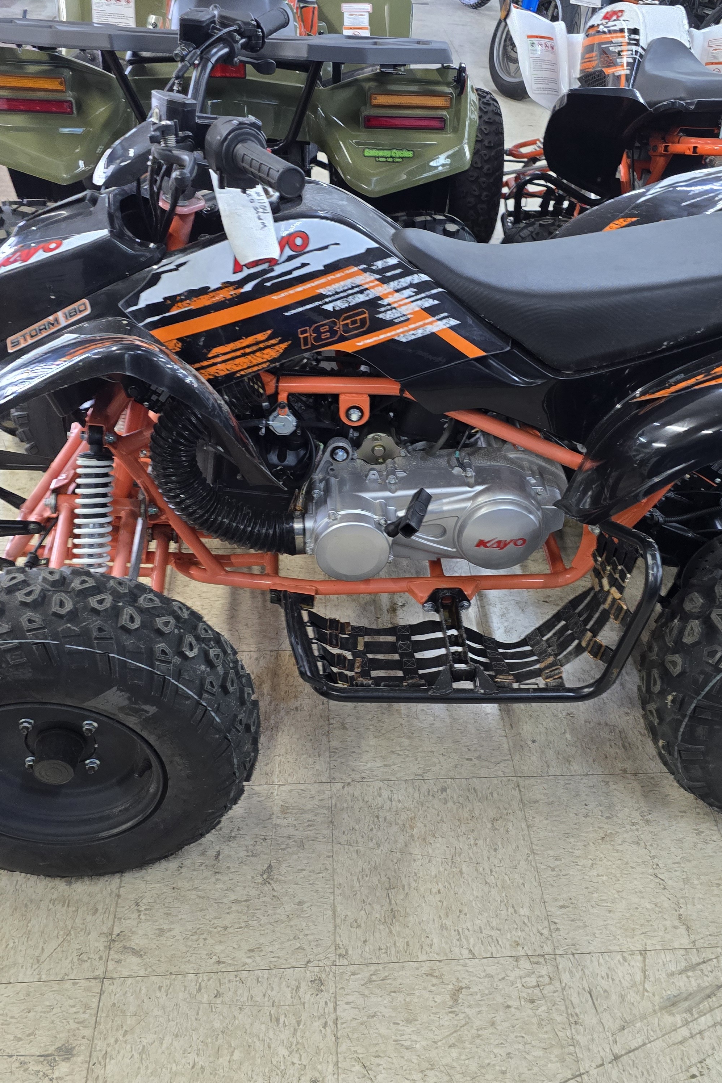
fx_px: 963
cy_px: 542
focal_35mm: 32
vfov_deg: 58.7
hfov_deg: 41.0
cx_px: 417
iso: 640
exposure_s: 1/120
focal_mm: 6.3
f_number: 1.7
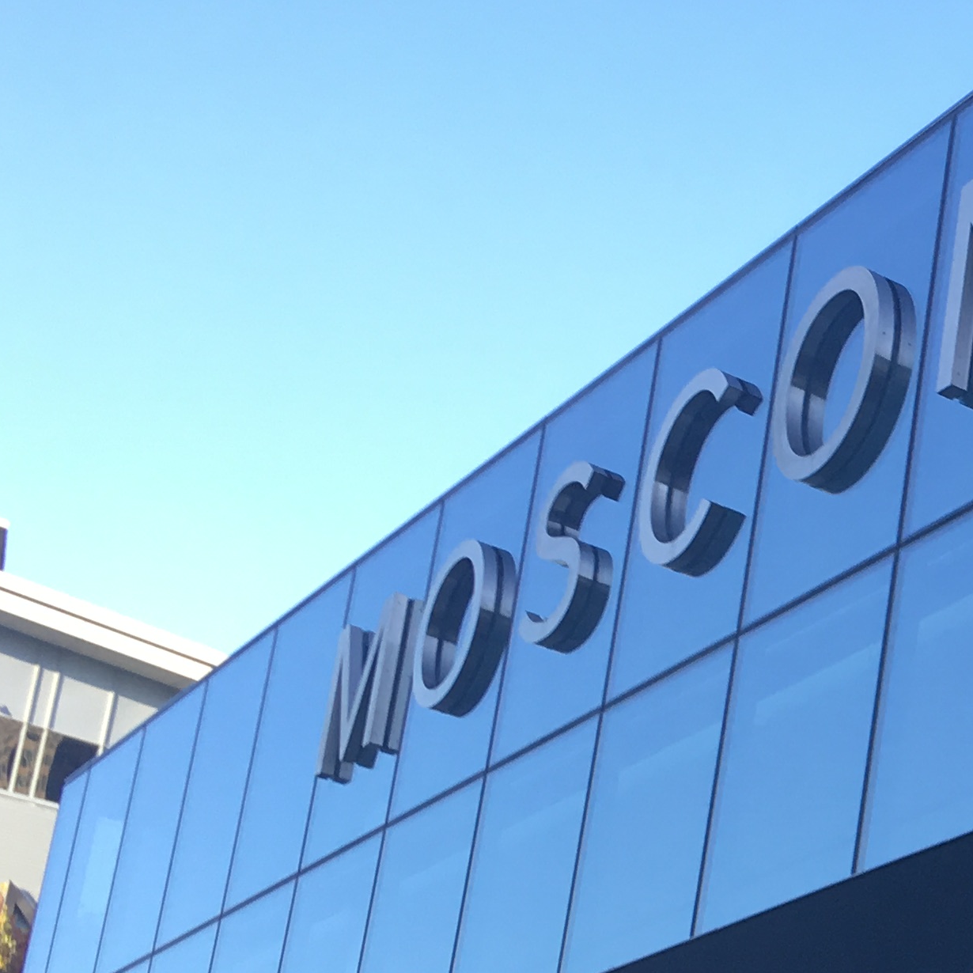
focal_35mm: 84
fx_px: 2671
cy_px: 1056
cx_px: 1486
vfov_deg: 19.8
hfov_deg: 18.2
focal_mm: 4.15
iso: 25
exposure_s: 1/201
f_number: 2.2
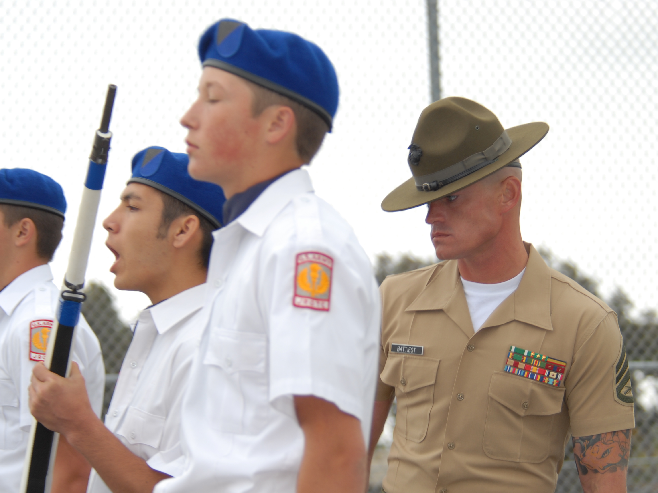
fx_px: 3307
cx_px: 366
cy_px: 281
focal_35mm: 174
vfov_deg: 8.5
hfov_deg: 11.4
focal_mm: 92
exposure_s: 1/100
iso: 100
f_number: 4.8
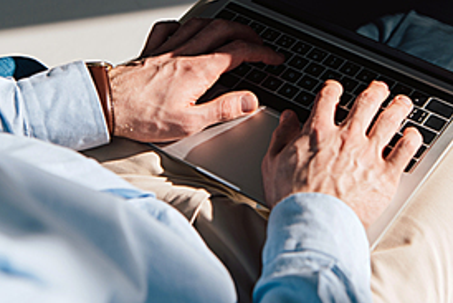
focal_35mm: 84
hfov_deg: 24.1
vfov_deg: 16.1
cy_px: 36
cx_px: 286
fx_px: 1058
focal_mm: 46
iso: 125
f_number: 4
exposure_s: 1/800
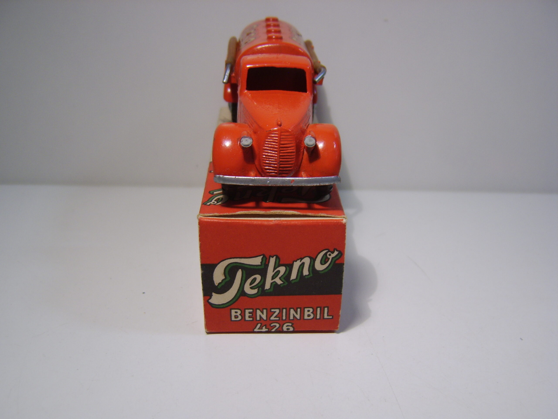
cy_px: 210
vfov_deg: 45.4
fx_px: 500
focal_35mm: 31
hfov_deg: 58.4
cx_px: 279
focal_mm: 8.13
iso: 71
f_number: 2.7
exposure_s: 1/27
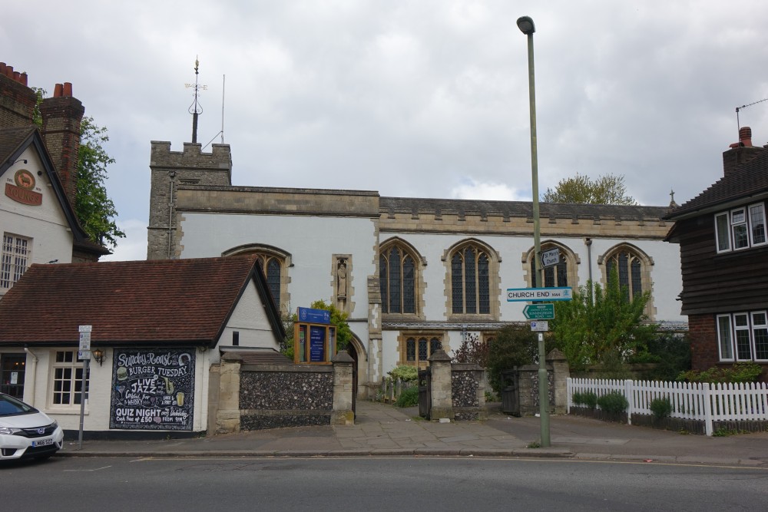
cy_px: 256
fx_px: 704
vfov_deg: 40.0
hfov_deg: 57.2
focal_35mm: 33
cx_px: 384
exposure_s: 1/800
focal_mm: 12.03
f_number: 4.5
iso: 125
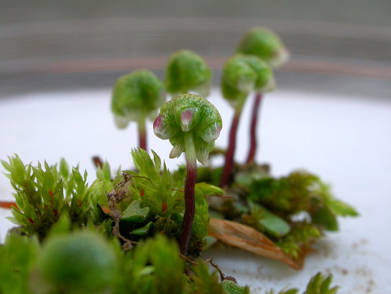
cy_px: 147
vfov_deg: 13.8
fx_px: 1209
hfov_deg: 18.4
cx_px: 196
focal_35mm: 107
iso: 100
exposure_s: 1/60
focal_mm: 22.2
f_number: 9.3
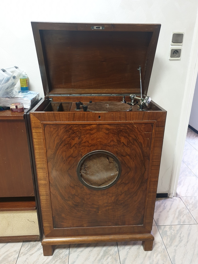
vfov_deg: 67.3
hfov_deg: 53.1
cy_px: 132
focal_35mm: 26
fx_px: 198
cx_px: 99
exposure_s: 1/33
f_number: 1.5
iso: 250
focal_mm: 4.3
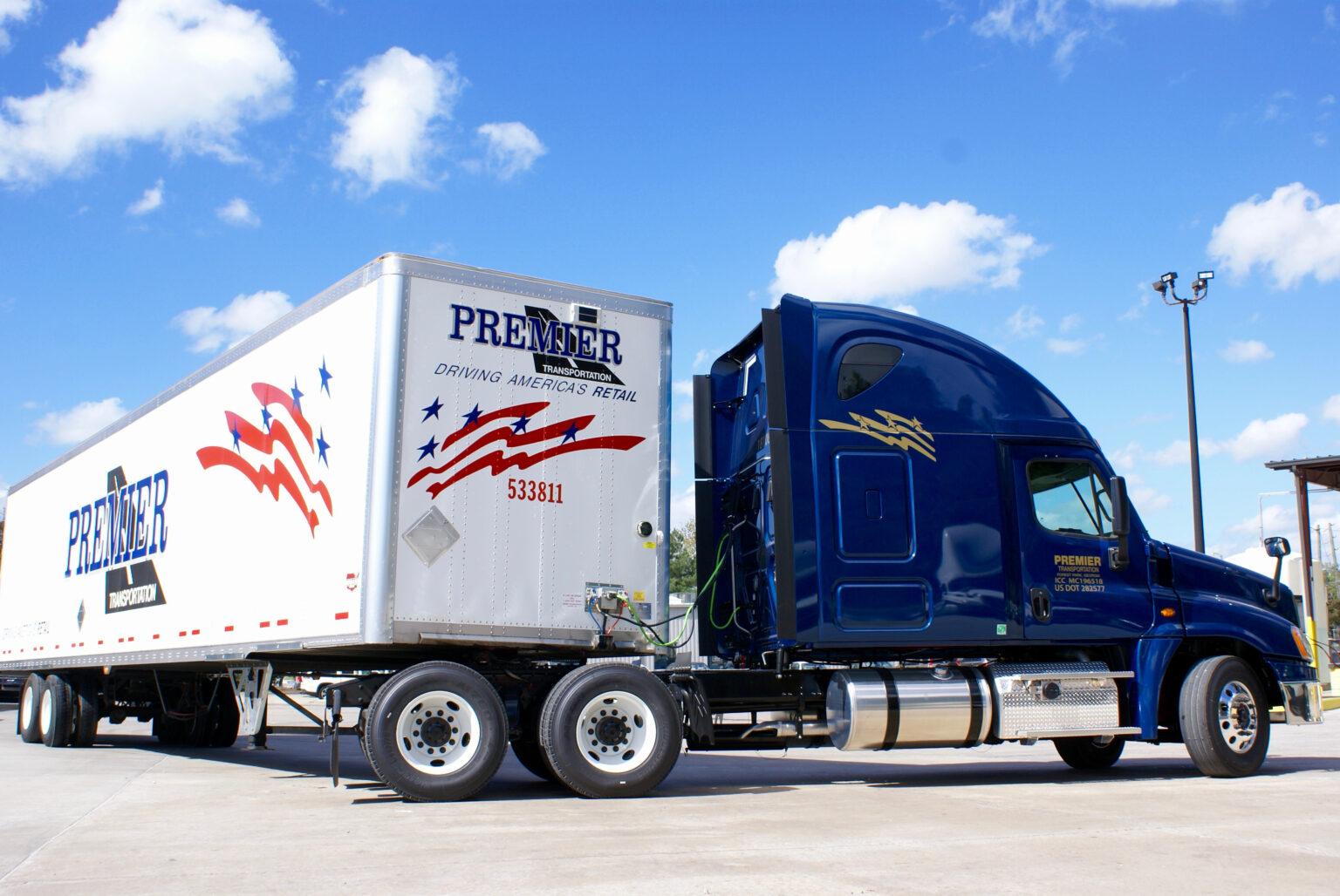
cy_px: 448
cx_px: 670
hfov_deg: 49.5
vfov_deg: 34.3
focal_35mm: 39
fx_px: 1453
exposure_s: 1/160
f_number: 9
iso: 100
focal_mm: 26
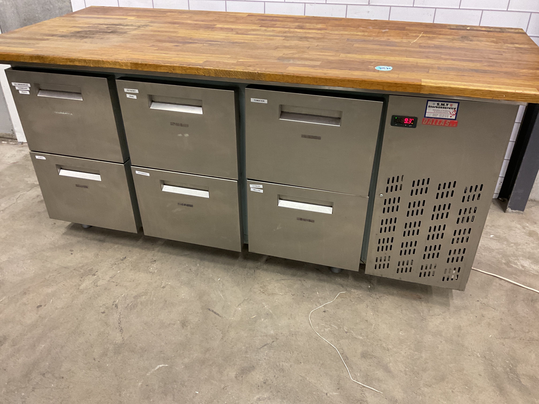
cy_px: 202
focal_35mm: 29
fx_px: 452
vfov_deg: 48.2
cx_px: 270
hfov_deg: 61.7
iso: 160
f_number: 1.8
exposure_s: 1/50
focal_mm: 3
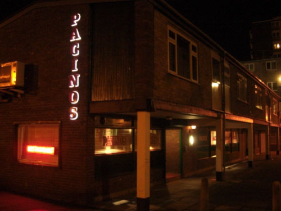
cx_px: 140
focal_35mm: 38
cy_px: 106
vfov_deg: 37.7
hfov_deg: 49.0
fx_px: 308
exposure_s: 1/8
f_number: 2.8
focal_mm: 7.9
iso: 800
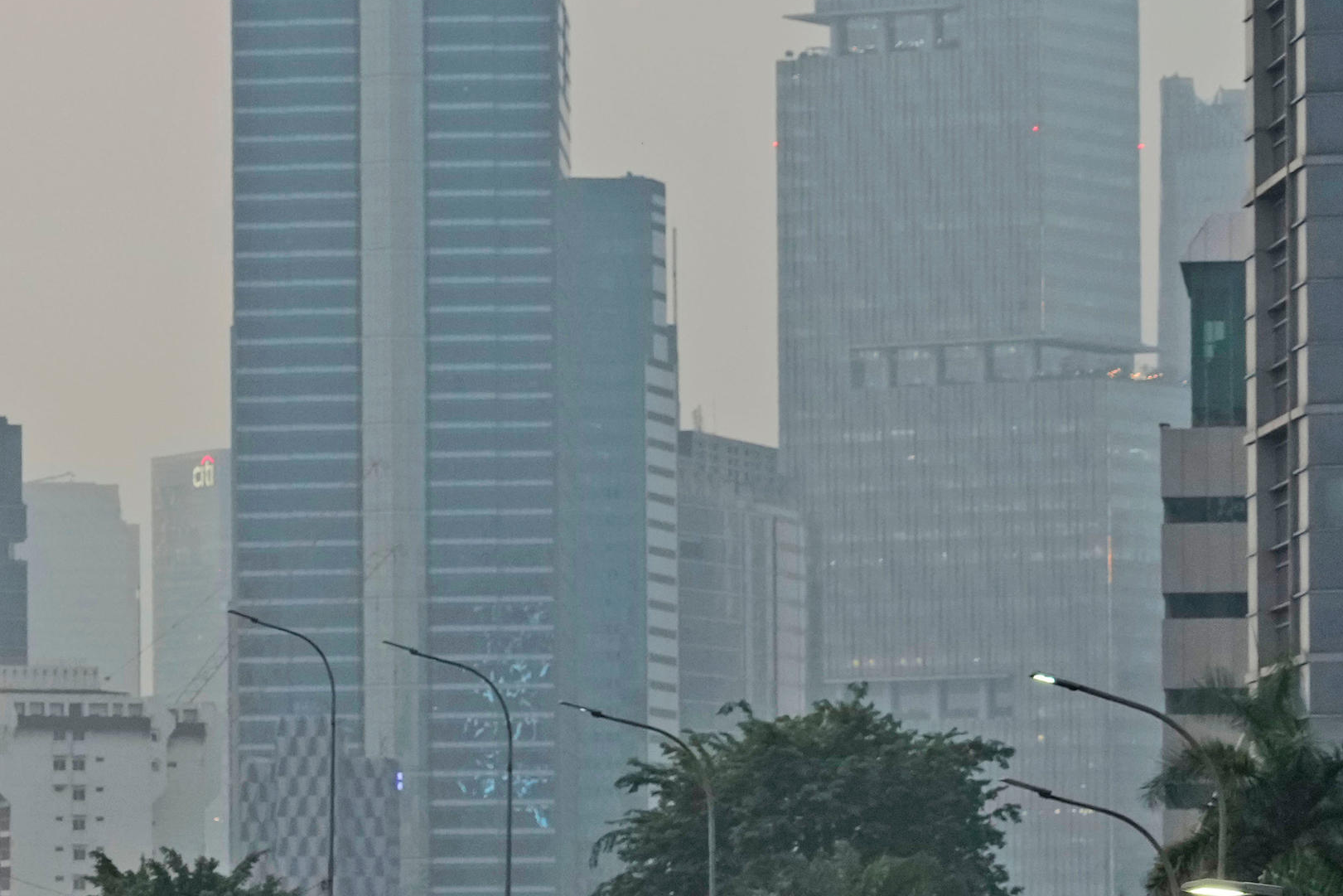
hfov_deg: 7.0
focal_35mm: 293
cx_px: -447
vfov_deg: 4.7
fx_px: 10931
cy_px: 1263
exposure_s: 1/400
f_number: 4
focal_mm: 95
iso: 1000
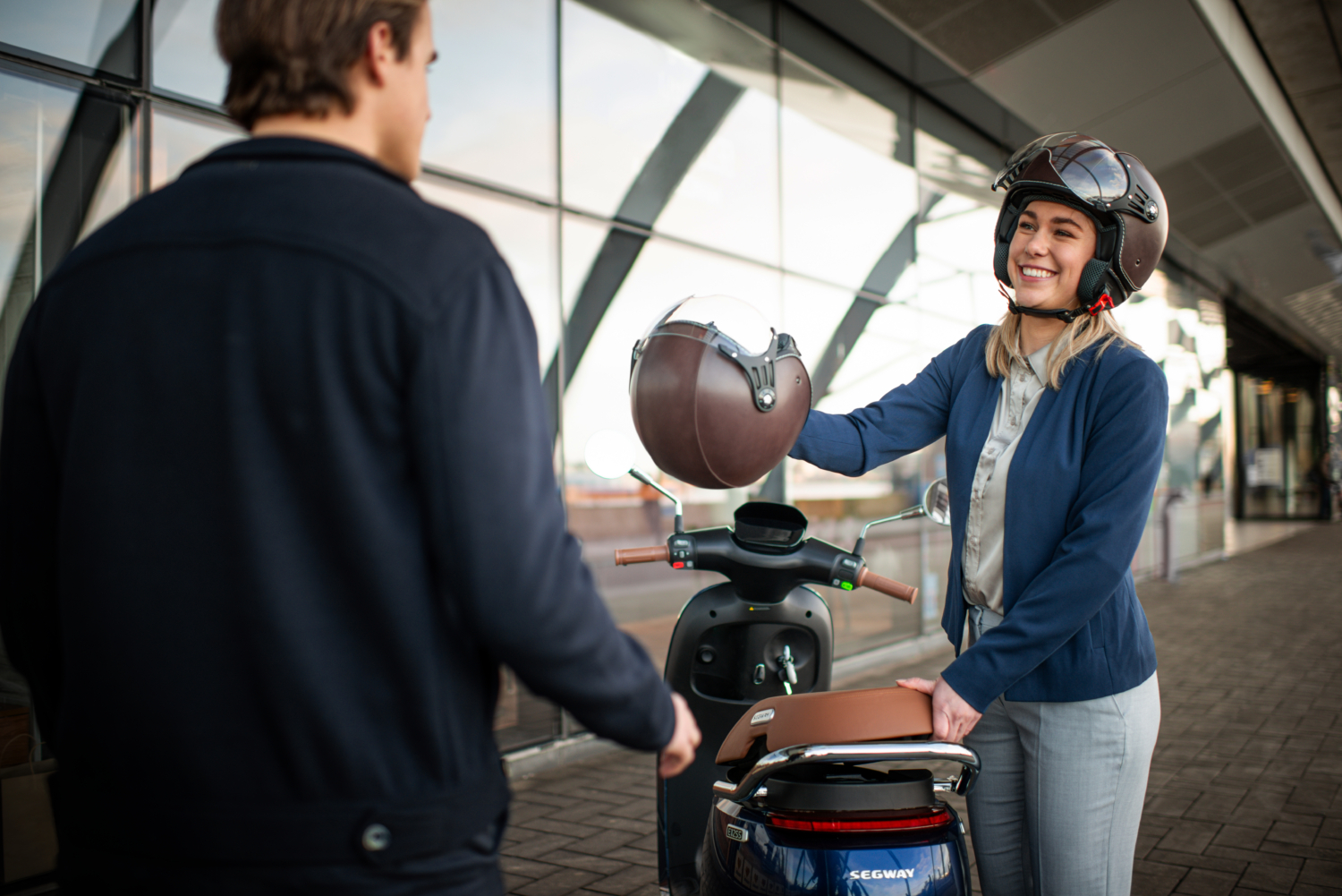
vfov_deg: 37.9
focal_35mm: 35
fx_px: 1305
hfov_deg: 54.4
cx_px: 671
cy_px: 448
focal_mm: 35
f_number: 2
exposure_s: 1/400
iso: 100
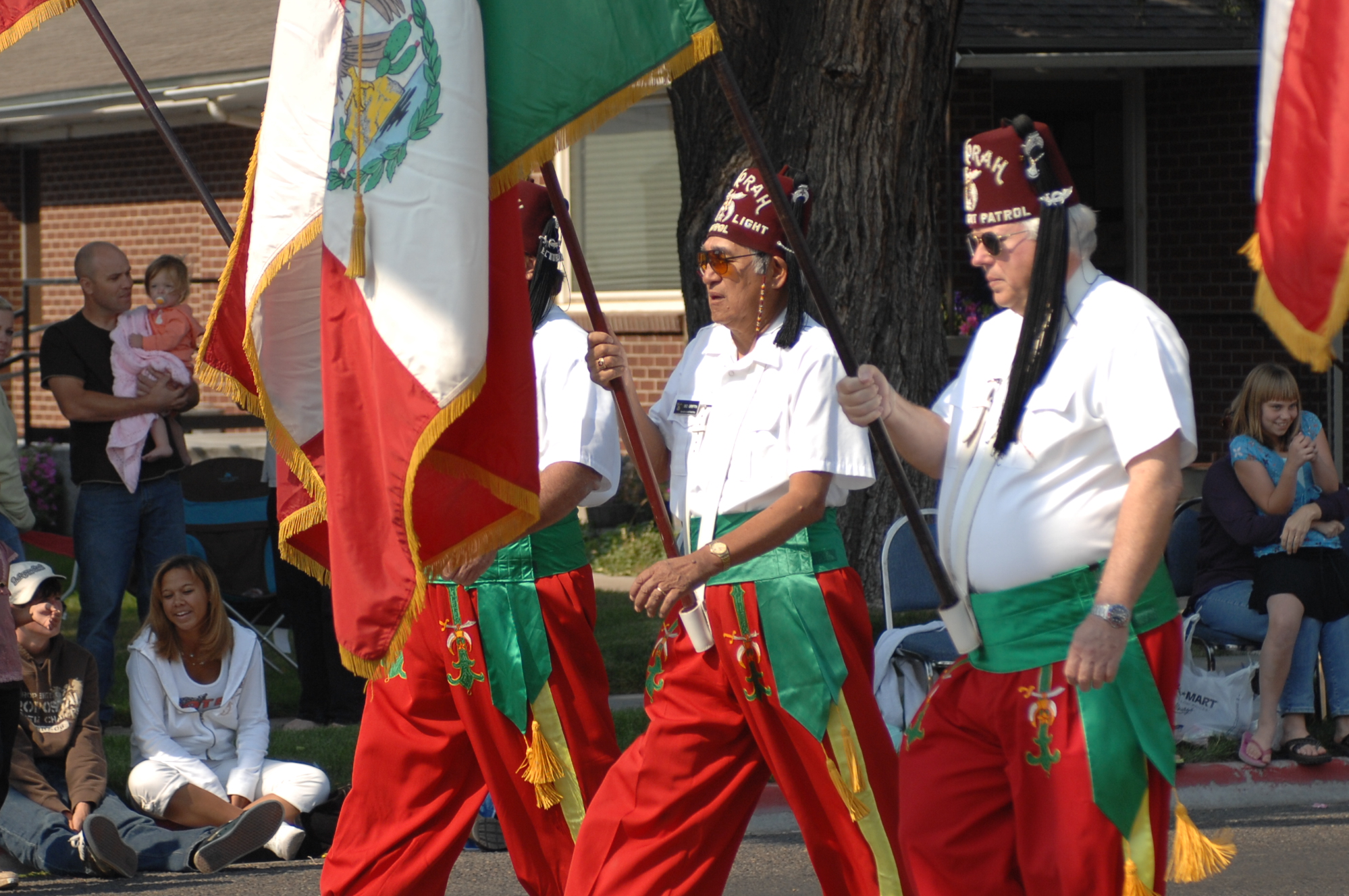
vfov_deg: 8.1
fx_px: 6325
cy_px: 382
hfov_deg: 12.2
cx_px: 535
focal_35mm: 169
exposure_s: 1/2000
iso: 200
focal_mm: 70
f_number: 4
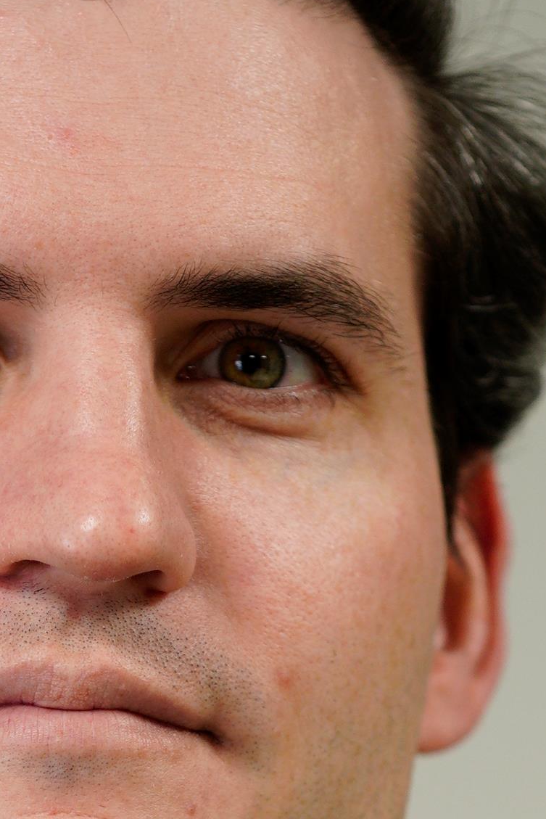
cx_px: 8
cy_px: 1335
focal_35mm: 389
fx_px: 8846
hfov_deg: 3.5
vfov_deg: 5.2
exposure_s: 1/160
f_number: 2.5
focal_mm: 85
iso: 400
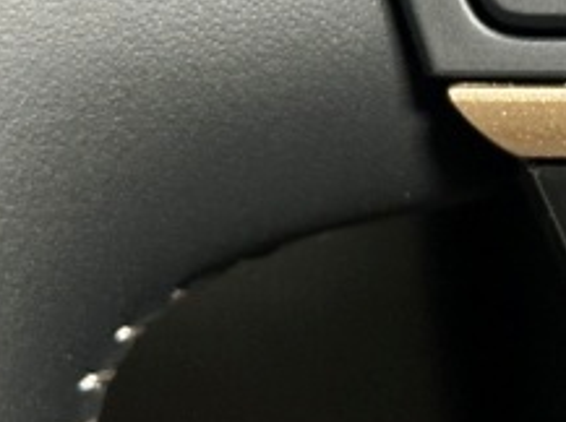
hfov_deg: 8.7
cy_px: -300
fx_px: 3705
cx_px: 618
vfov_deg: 6.4
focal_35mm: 227
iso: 320
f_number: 1.78
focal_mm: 6.86
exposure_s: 1/40
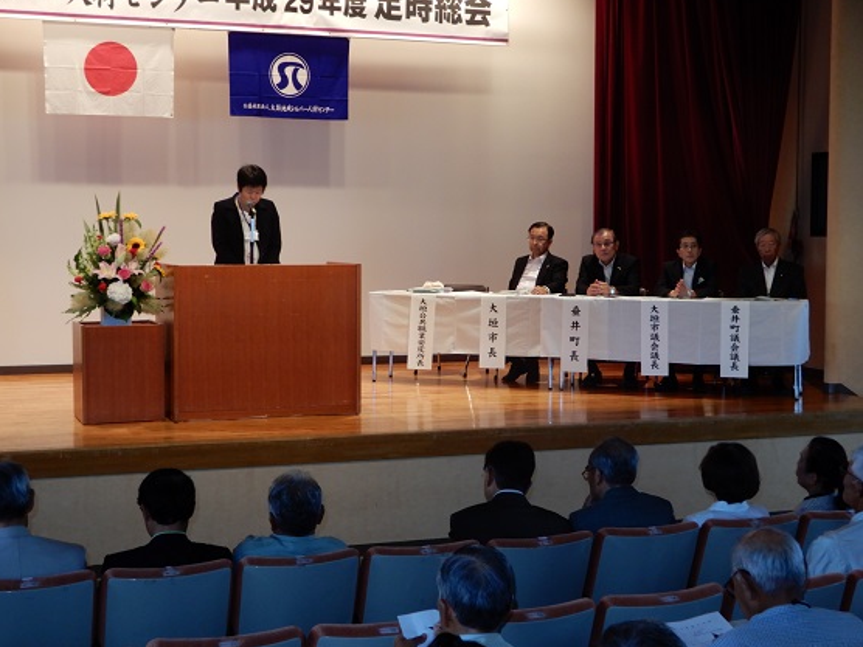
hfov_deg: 35.5
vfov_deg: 27.0
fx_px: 1346
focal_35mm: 54
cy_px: 303
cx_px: 438
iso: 220
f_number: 4
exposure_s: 1/30
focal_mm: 8.9
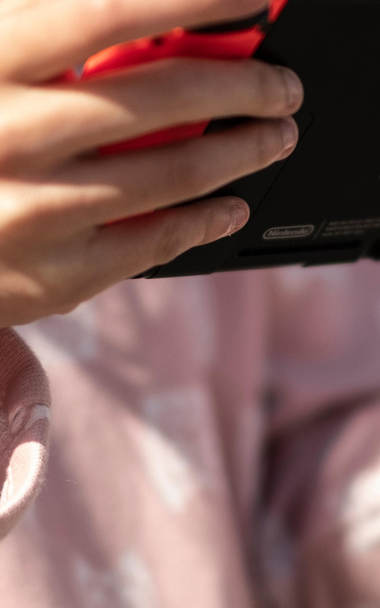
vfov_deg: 13.0
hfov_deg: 8.1
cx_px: 463
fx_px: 2667
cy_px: 272
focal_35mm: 161
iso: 200
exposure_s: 1/8000
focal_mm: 35
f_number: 1.4
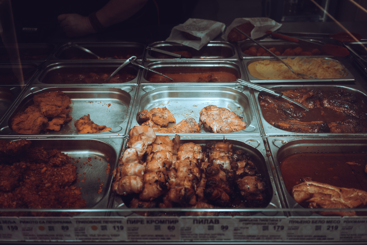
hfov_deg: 54.4
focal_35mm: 35
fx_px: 357
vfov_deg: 37.9
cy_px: 122
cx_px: 184
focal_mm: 35
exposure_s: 1/200
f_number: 4
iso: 100
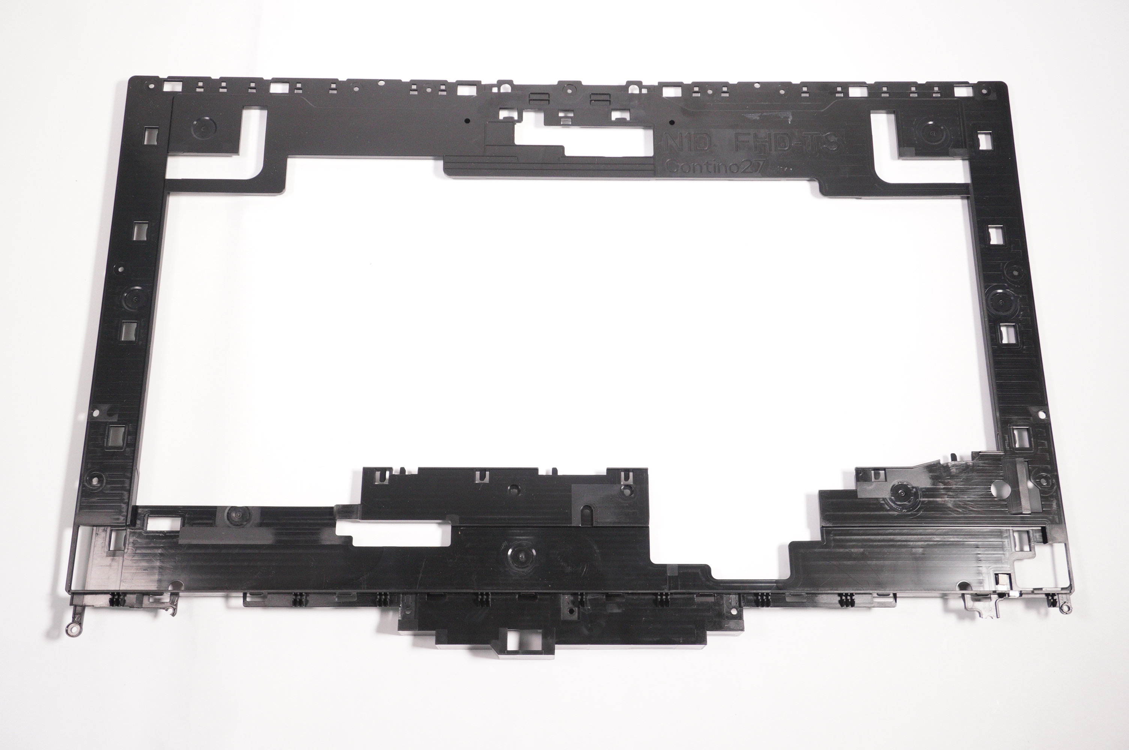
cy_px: 375
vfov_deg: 36.8
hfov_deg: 53.2
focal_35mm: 36
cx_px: 564
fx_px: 1128
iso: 1600
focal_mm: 24
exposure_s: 1/200
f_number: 5.6
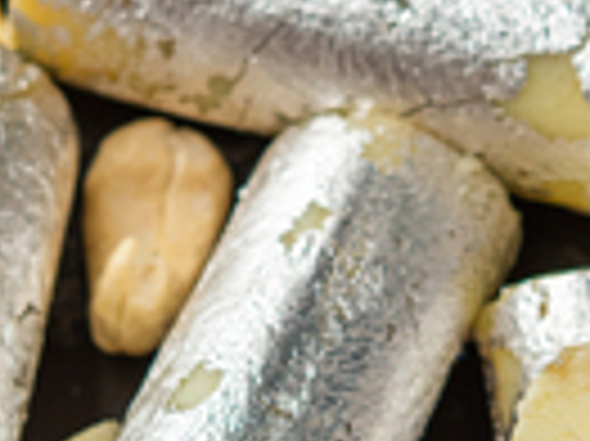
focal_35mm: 390
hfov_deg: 5.1
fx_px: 6641
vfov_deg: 3.8
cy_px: 306
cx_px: 284
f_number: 5.6
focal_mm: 60
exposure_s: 1/125
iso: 125
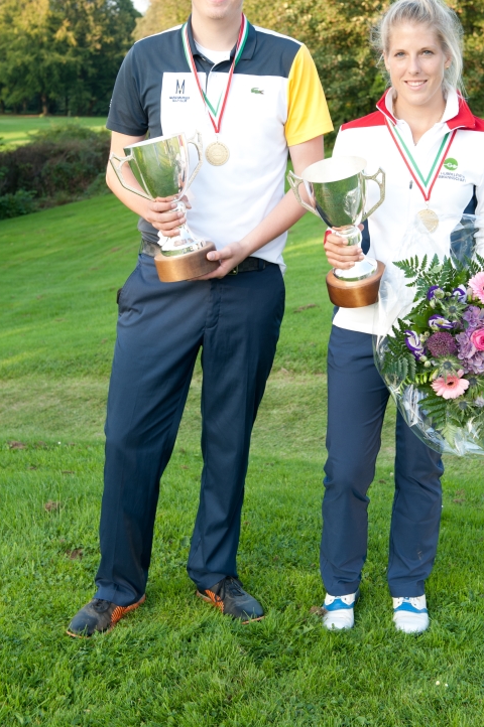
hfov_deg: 24.5
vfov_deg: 36.1
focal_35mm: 55
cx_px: 287
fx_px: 1111
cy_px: 281
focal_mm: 44
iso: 200
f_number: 5.6
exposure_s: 1/100
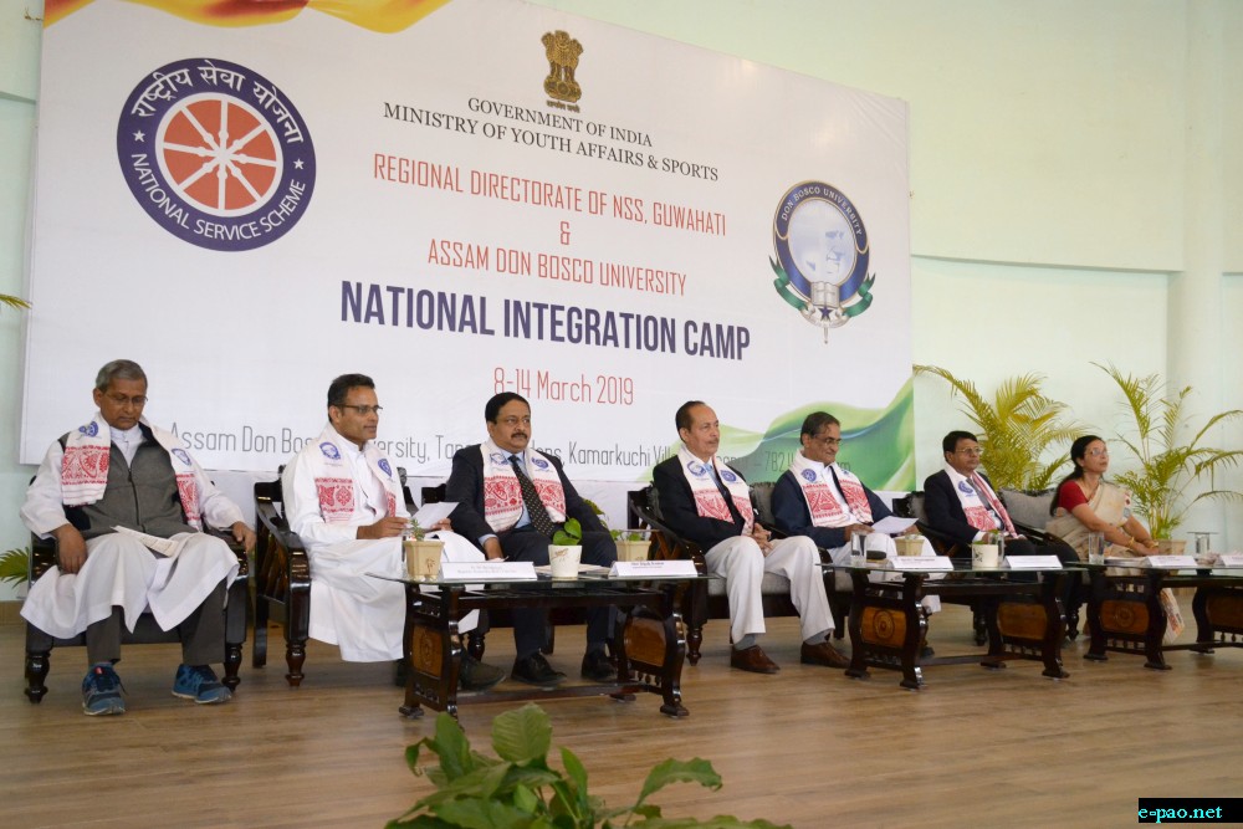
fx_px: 1191
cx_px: 622
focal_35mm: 34
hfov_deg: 55.1
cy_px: 414
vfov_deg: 38.4
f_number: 5
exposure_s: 1/100
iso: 1600
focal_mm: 23
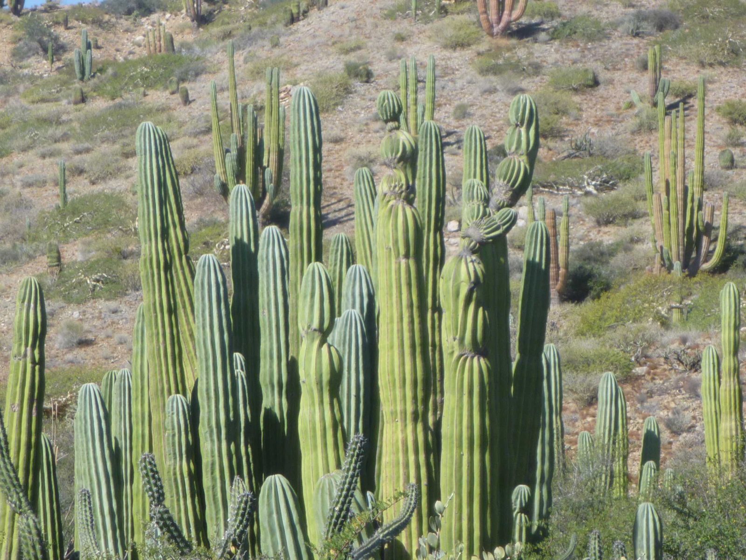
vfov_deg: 7.4
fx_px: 4310
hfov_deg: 9.9
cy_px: 280
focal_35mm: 200
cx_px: 373
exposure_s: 1/250
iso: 80
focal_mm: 22.8
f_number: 5.9
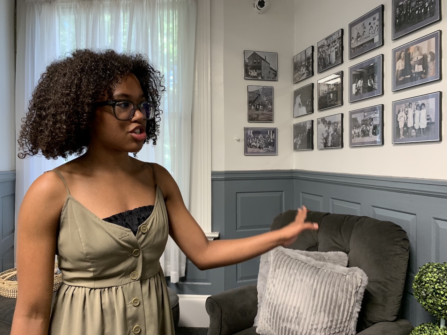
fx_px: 336
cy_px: 168
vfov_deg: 53.1
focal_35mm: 26
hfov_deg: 67.3
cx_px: 224
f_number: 1.8
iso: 200
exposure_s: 1/60
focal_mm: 4.25
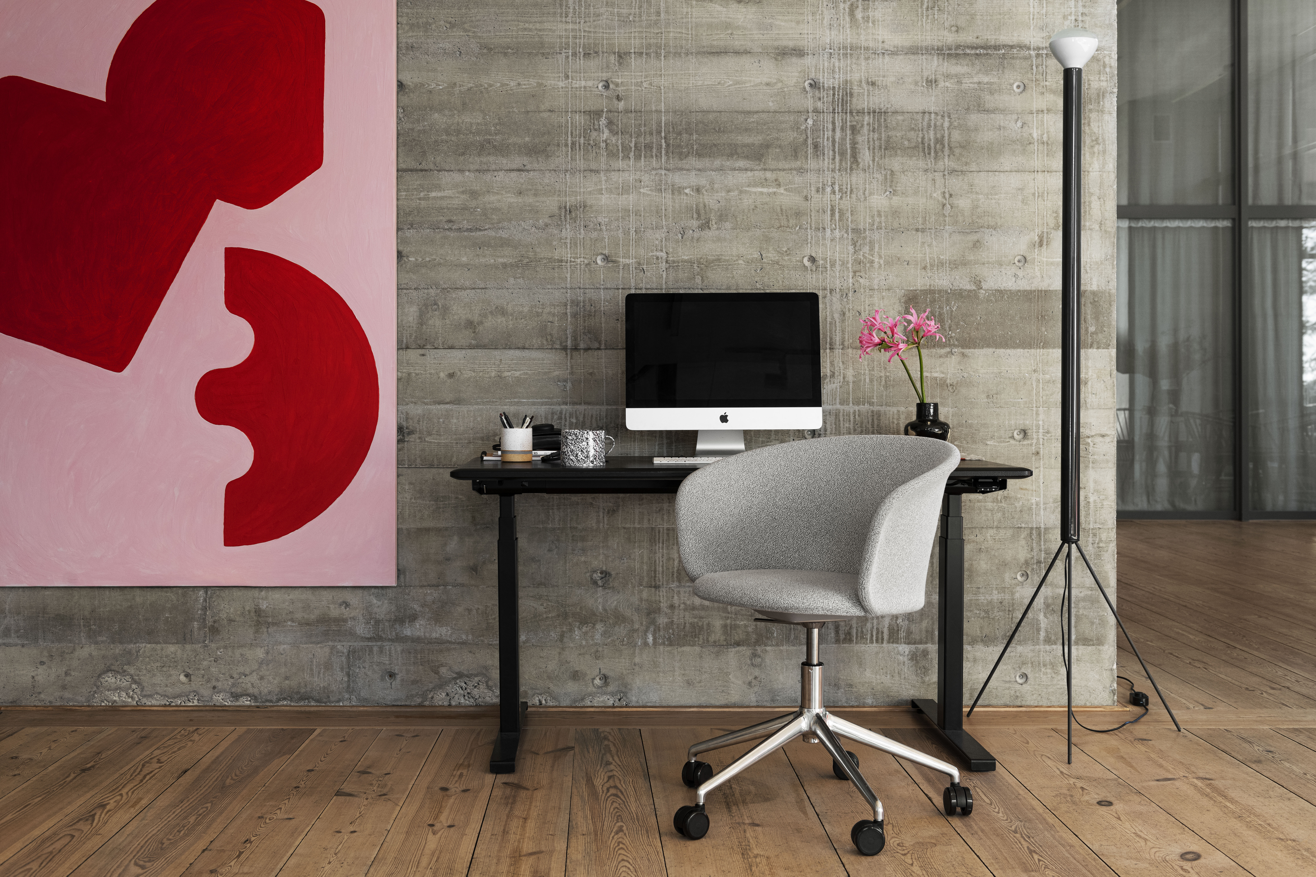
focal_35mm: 40
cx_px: 658
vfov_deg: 33.4
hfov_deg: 48.5
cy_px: 438
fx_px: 1462
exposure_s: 1/40
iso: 400
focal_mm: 40
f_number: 7.1
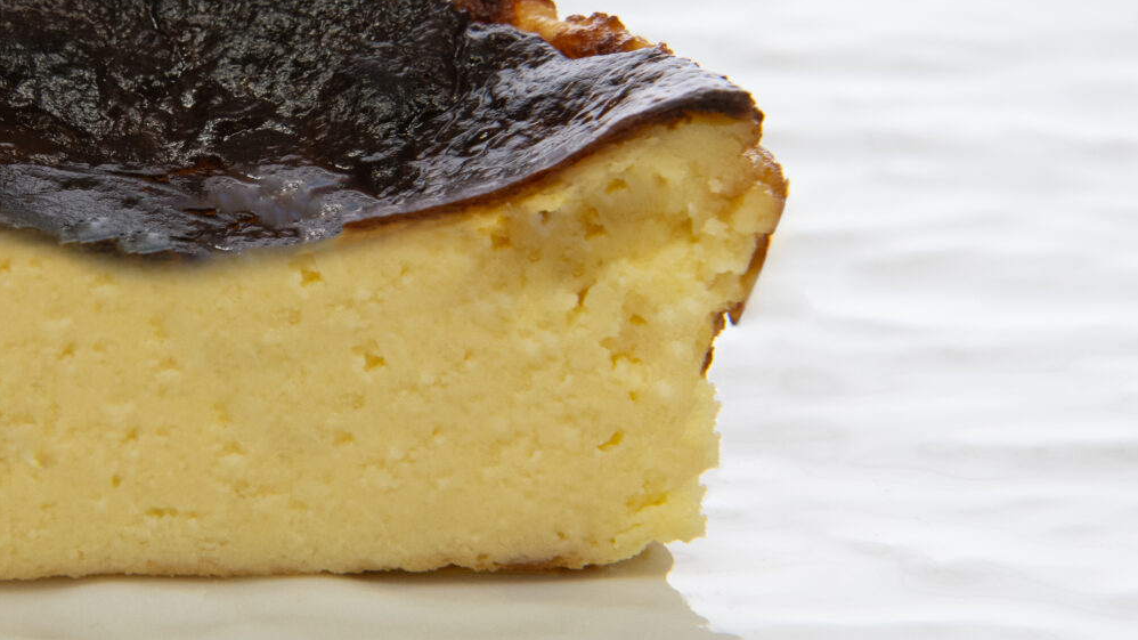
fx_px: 10379
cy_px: 197
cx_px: 143
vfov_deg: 3.5
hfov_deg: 6.3
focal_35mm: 344
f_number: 16
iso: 500
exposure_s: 1/15
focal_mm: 160
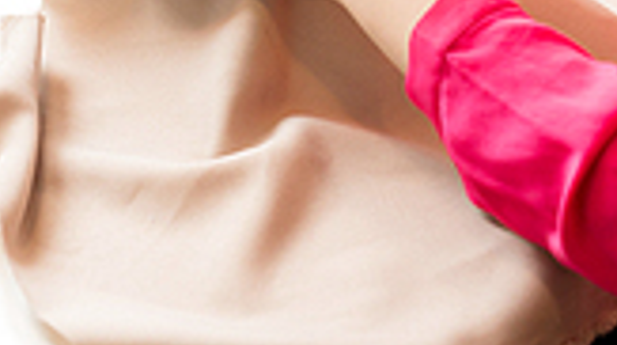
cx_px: 394
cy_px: -226
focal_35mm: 161
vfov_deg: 7.3
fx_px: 2629
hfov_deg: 13.4
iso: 640
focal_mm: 50
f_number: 3.5
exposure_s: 1/160
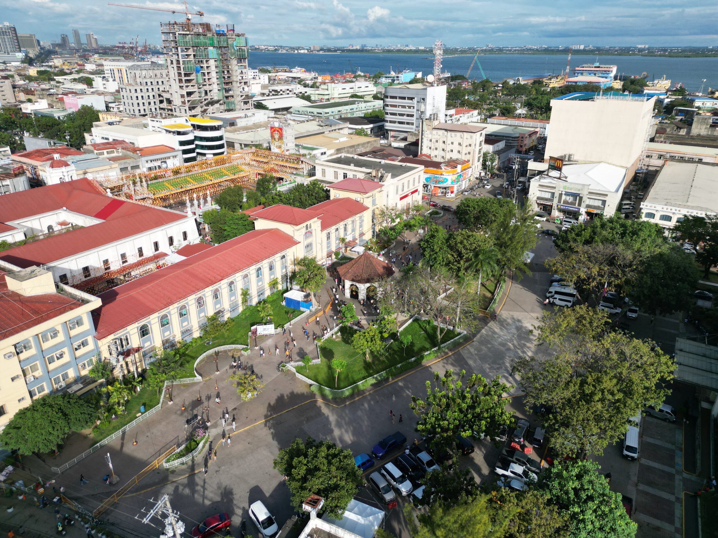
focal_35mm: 24
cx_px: 359
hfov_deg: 71.6
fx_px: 498
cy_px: 269
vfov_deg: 56.8
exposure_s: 1/3200
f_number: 1.7
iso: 140
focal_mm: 6.72
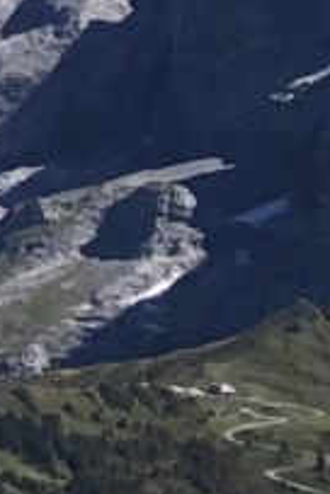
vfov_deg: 7.0
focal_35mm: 293
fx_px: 4028
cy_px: -121
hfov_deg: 3.9
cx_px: -1609
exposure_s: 1/2114
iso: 20
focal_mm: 3.99
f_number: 1.8
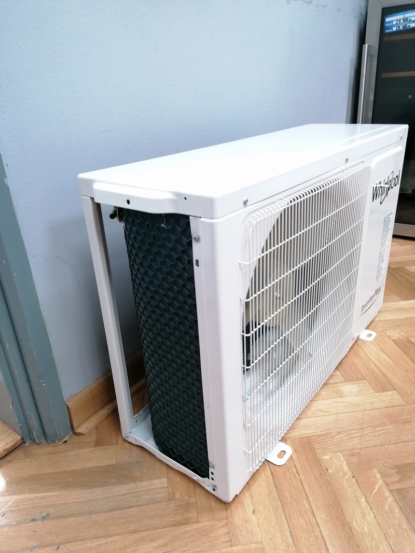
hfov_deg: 51.3
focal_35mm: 27
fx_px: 432
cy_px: 276
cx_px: 208
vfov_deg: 65.3
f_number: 1.8
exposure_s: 1/33.3
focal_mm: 4.75
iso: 400
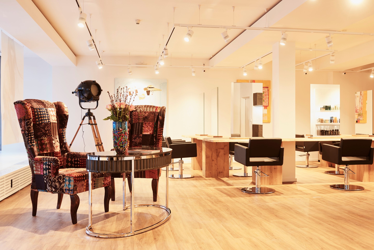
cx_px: 187
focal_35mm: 35
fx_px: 364
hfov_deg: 54.4
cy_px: 125
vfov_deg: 37.9
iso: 100
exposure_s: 1/2.5
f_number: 7.1
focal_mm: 35
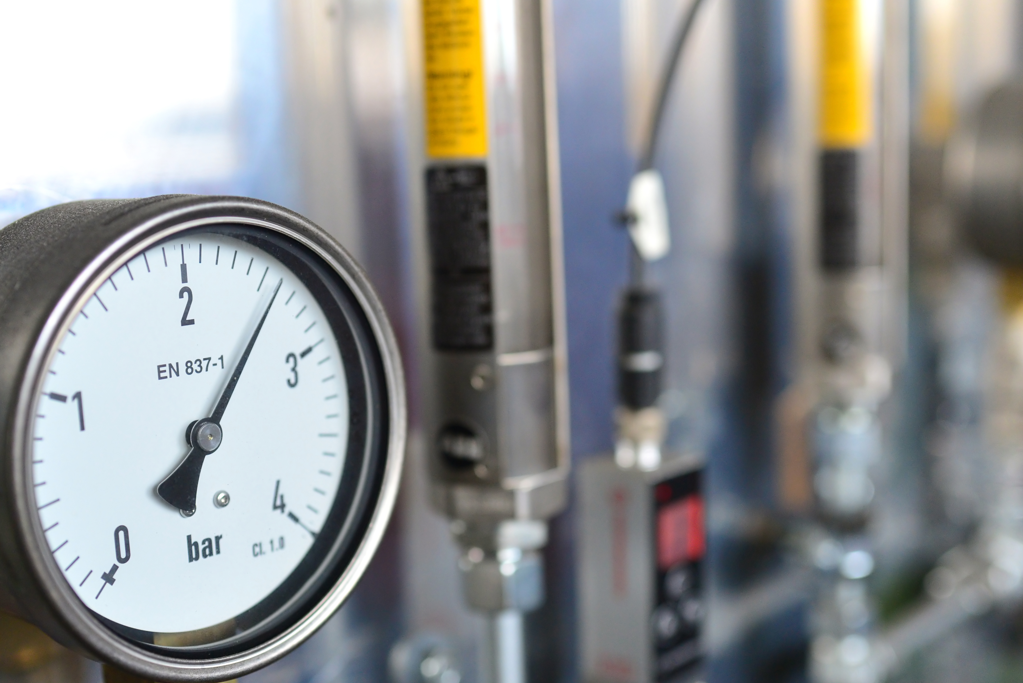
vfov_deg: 29.1
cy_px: 436
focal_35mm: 46
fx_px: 1308
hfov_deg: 42.7
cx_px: 482
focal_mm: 35
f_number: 2.8
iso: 1600
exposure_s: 1/400
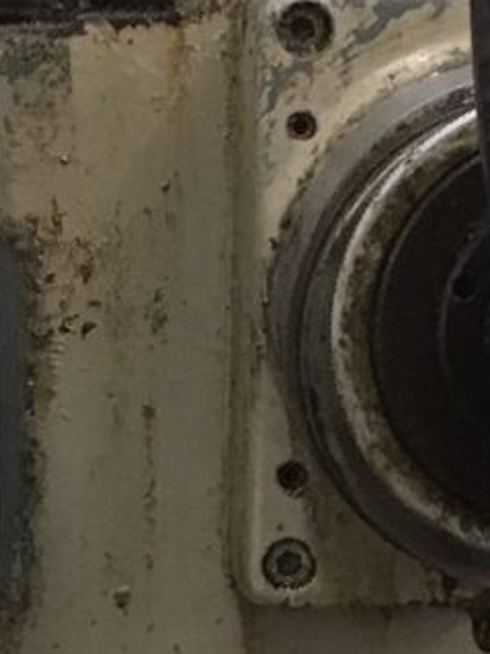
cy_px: 616
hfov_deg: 9.4
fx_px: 2927
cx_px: -141
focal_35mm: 155
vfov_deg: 12.6
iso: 200
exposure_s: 1/33
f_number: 2.2
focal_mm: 4.15
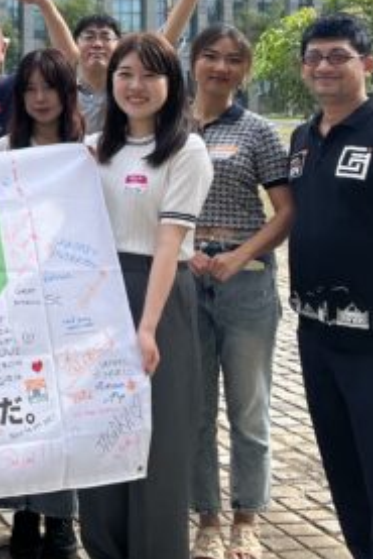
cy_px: 81
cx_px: -149
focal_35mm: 75
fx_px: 1164
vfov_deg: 26.3
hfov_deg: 16.9
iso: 50
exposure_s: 1/1199
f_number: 1.6
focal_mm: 5.1
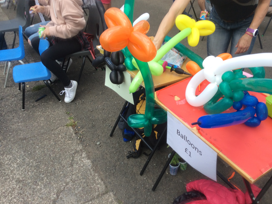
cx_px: 135
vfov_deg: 42.9
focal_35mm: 33
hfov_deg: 55.4
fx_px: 259
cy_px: 104
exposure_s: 1/360
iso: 32
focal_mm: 3.3
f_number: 2.4
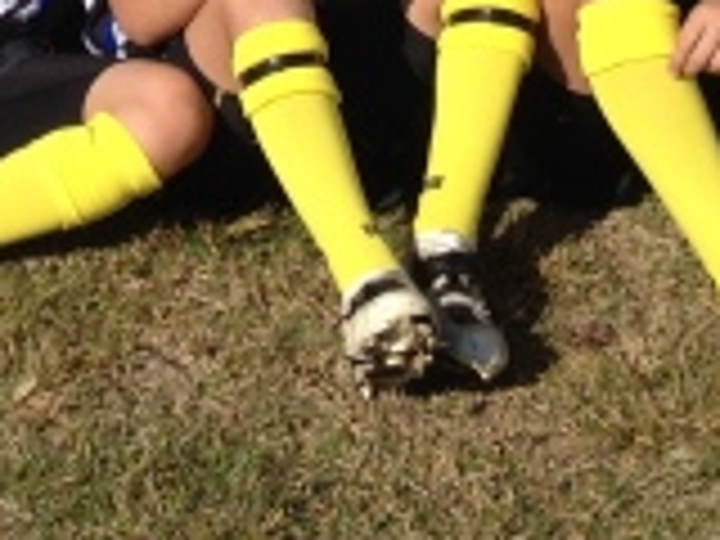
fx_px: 3494
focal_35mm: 168
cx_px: -274
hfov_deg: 11.4
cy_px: -598
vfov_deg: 8.3
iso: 64
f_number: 2.4
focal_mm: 4.28
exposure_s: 1/2304
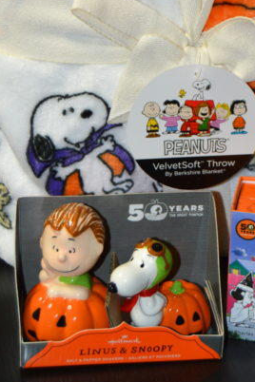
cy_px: 100
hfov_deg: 13.4
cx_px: 195
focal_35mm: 102
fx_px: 1084
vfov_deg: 19.9
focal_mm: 38
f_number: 4.8
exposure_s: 1/60
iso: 1000
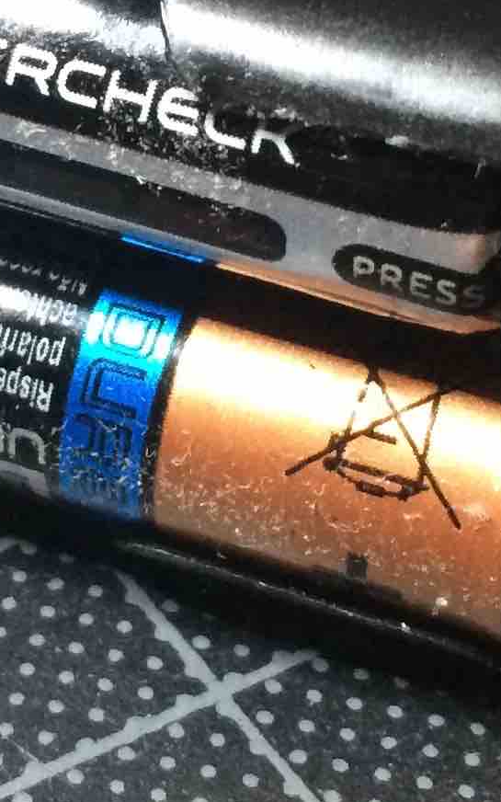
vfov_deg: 18.0
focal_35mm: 115
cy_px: 226
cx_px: 51
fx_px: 2512
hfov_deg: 11.3
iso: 320
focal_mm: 4.15
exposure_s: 1/20
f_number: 2.2
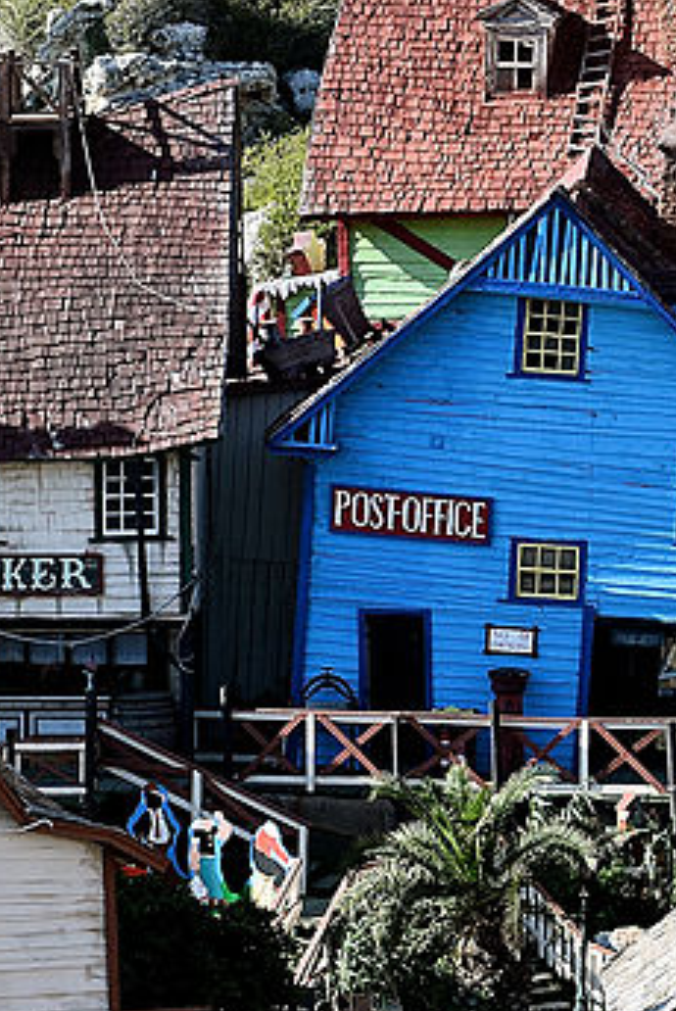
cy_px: 833
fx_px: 10035
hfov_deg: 3.8
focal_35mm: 357
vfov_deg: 5.8
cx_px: -159
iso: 100
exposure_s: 1/640
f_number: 4.5
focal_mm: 120
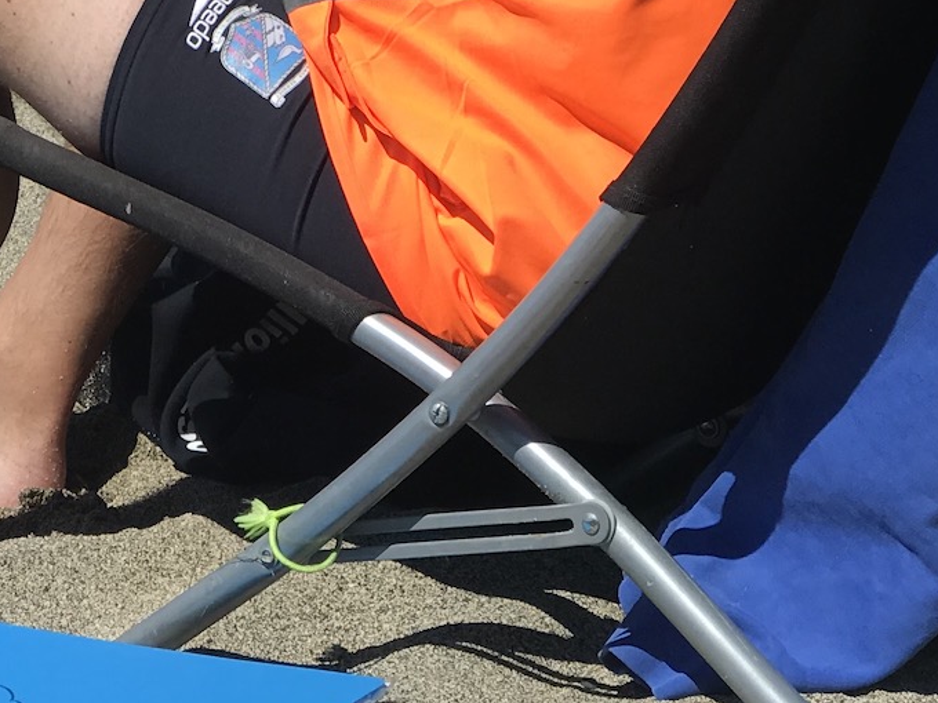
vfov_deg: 8.6
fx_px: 4579
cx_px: 105
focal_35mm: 169
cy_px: -317
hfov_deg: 11.6
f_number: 2.8
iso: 20
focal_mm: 6.6
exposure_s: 1/1168
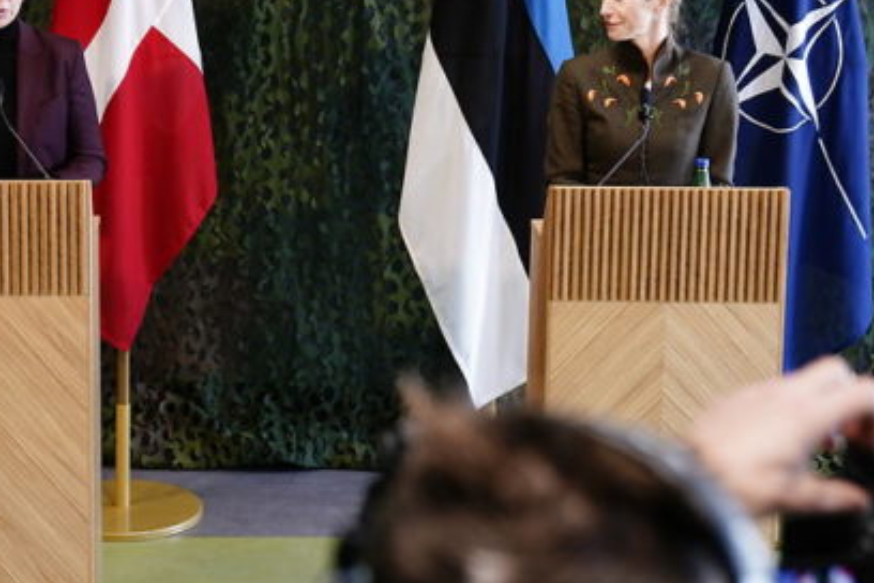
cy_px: 111
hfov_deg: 21.2
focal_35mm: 96
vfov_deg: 14.2
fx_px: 2330
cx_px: 283
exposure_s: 1/400
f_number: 2.8
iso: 800
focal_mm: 51
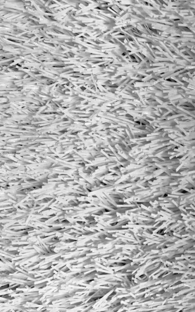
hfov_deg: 31.9
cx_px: 74
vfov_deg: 49.3
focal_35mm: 40
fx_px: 340
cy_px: 156
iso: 40
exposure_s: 1/20
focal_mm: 3.99
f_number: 1.8
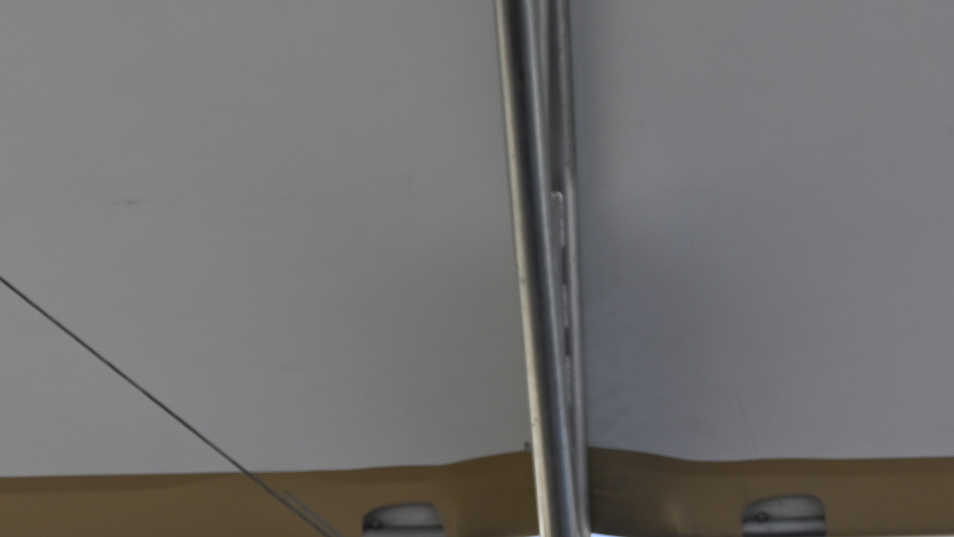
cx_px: 68
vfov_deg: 6.1
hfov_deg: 11.0
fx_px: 4933
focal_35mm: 195
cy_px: 997
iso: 100
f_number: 6.3
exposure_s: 1/320
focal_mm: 49
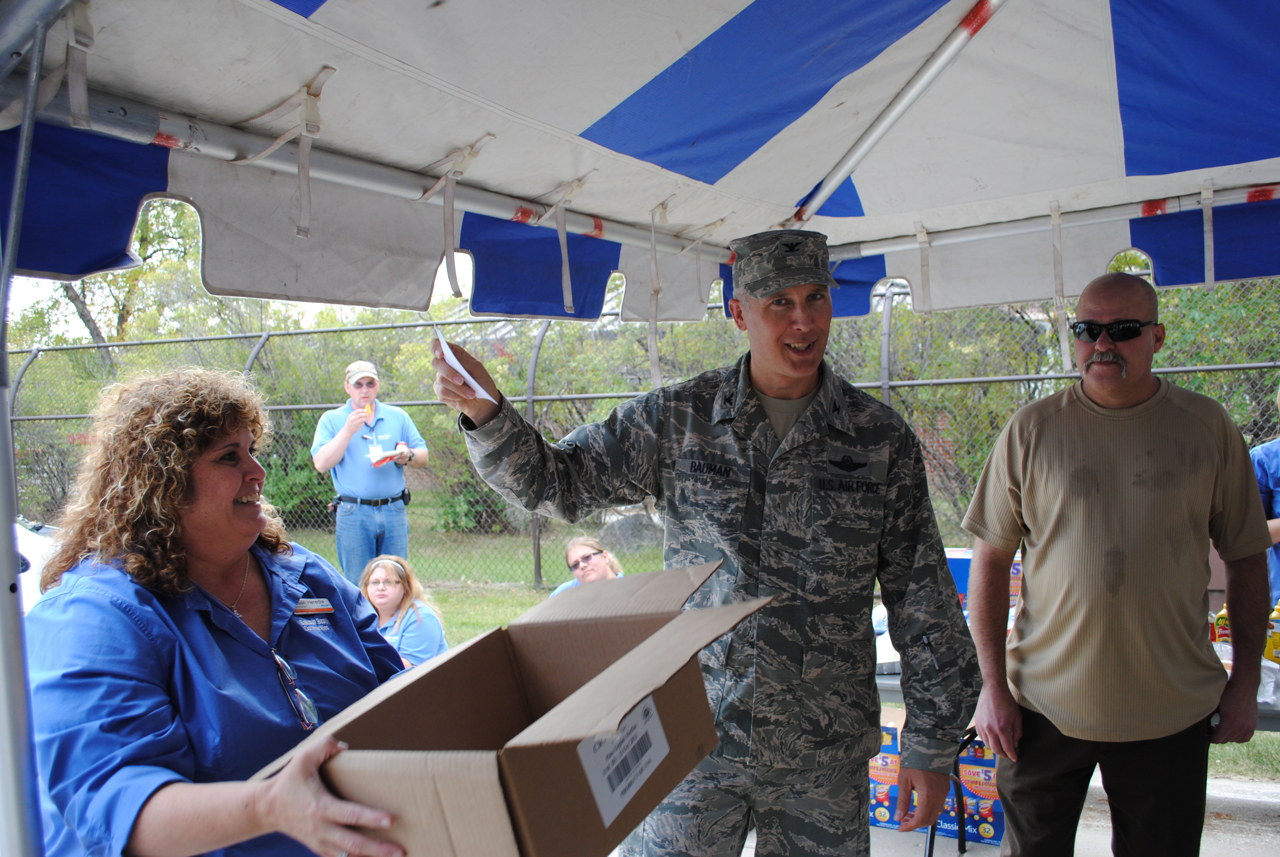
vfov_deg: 40.1
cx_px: 640
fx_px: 1175
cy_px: 428
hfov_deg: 57.2
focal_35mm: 33
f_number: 5.6
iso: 200
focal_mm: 22
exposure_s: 1/125
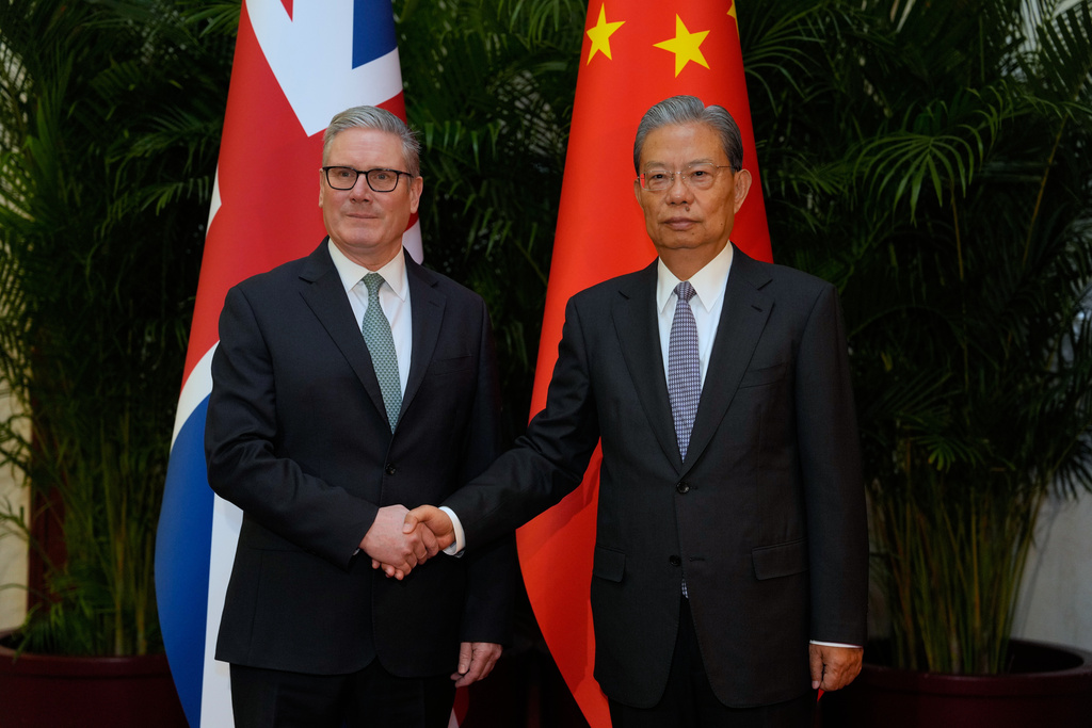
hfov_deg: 28.8
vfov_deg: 19.5
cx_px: 546
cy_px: 364
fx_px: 2123
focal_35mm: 70
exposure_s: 1/400
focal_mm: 70
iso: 1600
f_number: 2.8
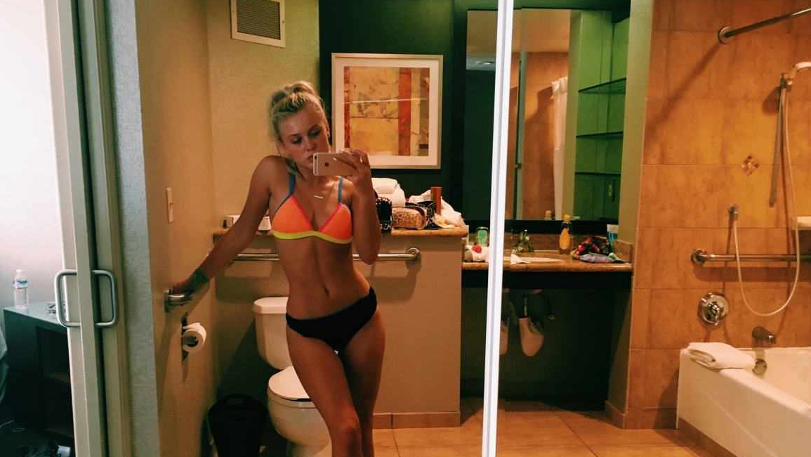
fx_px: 753
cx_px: 393
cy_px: 310
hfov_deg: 56.6
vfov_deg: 33.4
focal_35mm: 35
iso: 100
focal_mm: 4.15
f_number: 2.2
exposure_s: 1/30
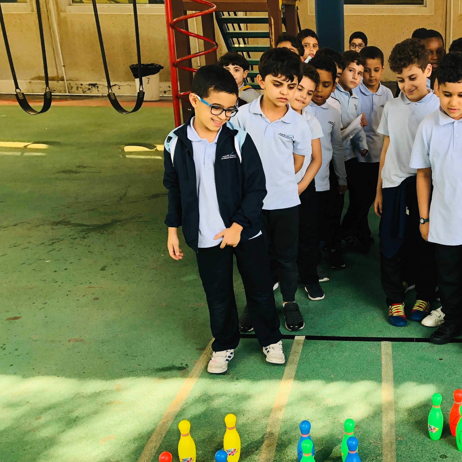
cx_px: 395
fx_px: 664
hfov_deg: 36.5
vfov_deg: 38.2
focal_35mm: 44
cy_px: 276
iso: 32
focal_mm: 3.99
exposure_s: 1/120
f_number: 1.8
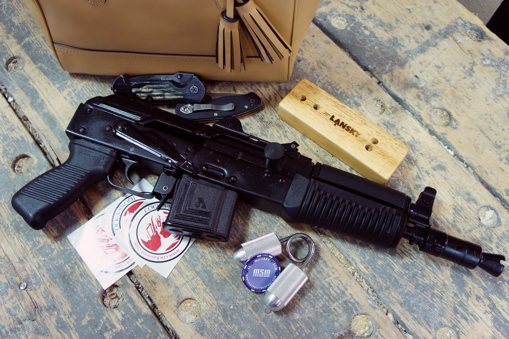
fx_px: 466
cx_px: 254
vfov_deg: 39.9
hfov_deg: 57.3
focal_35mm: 33
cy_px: 170
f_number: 4
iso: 800
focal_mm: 22
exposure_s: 1/20
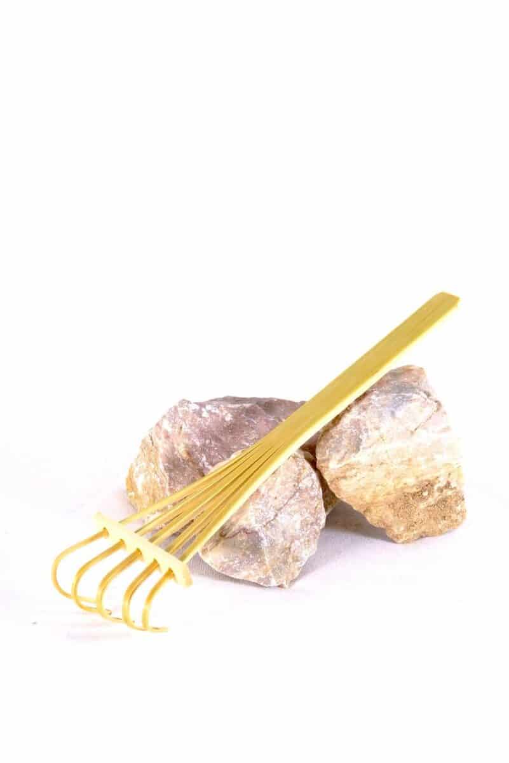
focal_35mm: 181
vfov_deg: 11.4
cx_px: 254
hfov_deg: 7.6
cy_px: 382
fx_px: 3835
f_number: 14
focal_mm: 120.6
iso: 800
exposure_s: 1/20
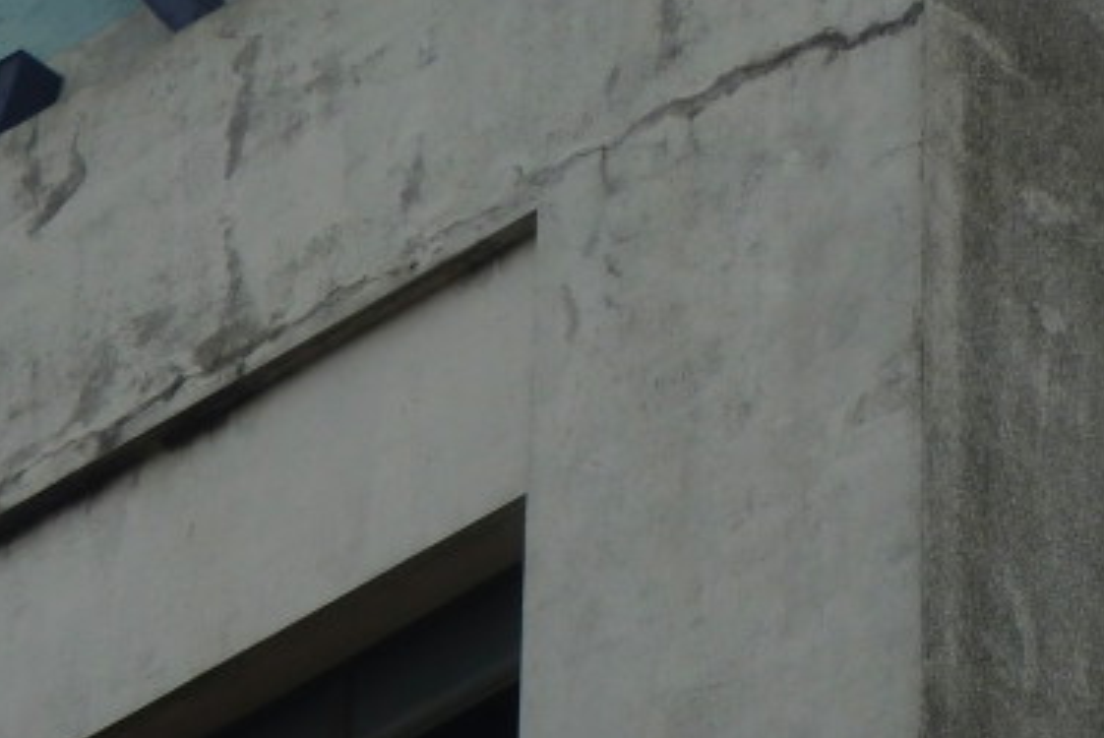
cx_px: 835
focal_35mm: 566
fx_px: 17370
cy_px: -266
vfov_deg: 2.4
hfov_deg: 3.6
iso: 100
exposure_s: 1/500
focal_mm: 35.6
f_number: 5.5
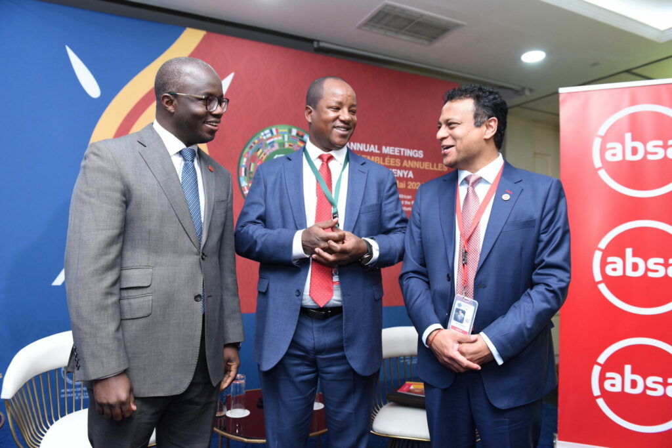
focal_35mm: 26
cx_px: 336
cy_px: 224
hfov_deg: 69.4
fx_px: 485
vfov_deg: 49.6
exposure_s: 1/160
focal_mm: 26
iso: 800
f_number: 4
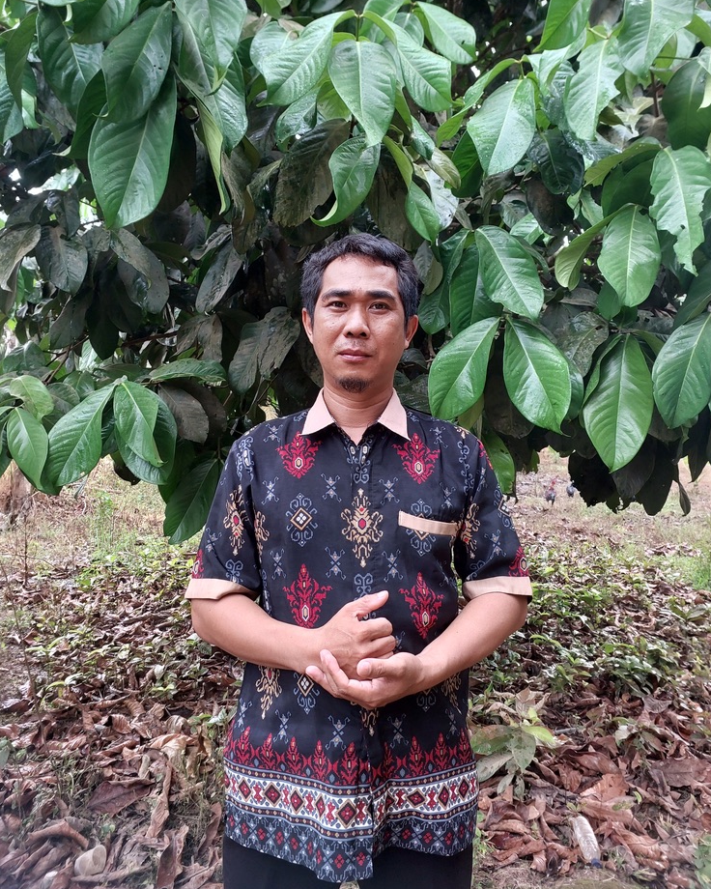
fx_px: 658
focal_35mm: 25
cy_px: 404
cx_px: 355
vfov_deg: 68.0
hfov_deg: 56.8
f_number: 1.8
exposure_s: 1/50
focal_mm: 5.06
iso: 40
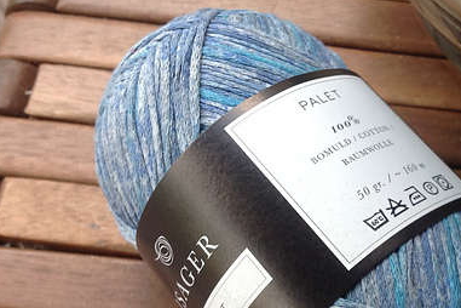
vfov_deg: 22.2
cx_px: 344
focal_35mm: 61
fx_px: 781
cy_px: 210
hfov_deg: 32.3
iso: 64
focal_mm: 4.28
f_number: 2.4
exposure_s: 1/120
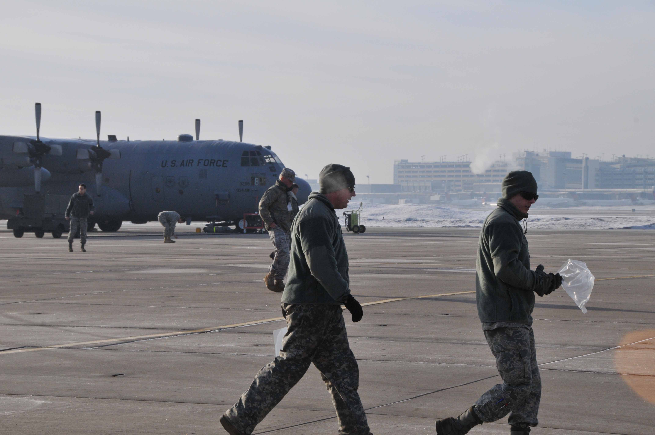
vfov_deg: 13.0
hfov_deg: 19.5
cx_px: 328
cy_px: 218
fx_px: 1908
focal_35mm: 105
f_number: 14
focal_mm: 70
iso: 640
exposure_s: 1/640
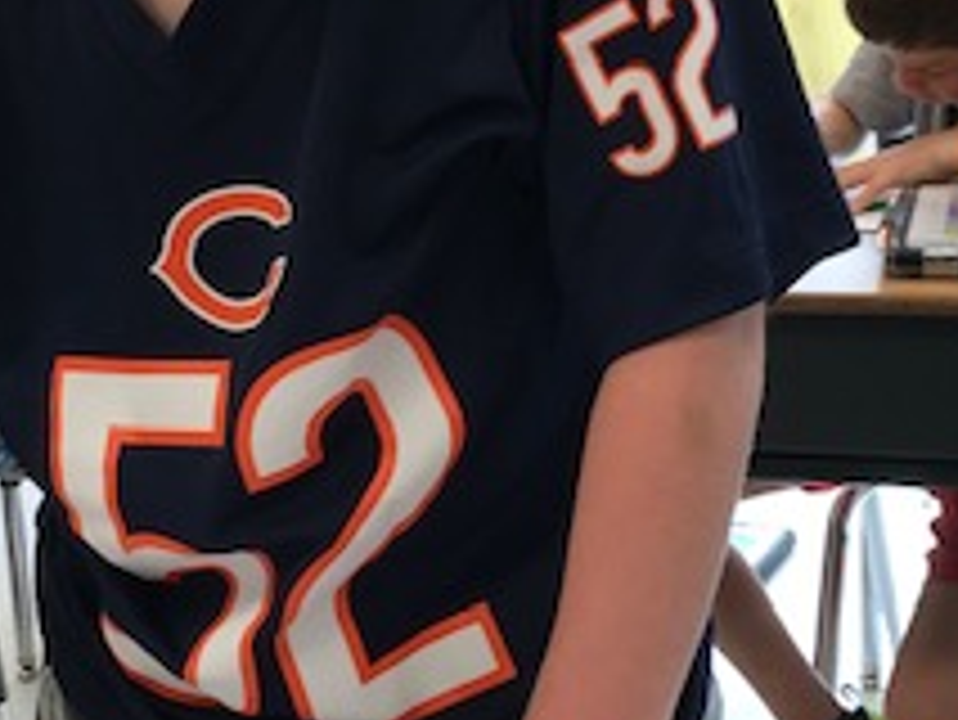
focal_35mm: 84
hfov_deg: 23.3
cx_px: 441
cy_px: 428
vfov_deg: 17.6
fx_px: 2326
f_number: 1.8
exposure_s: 1/60
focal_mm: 3.99
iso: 20
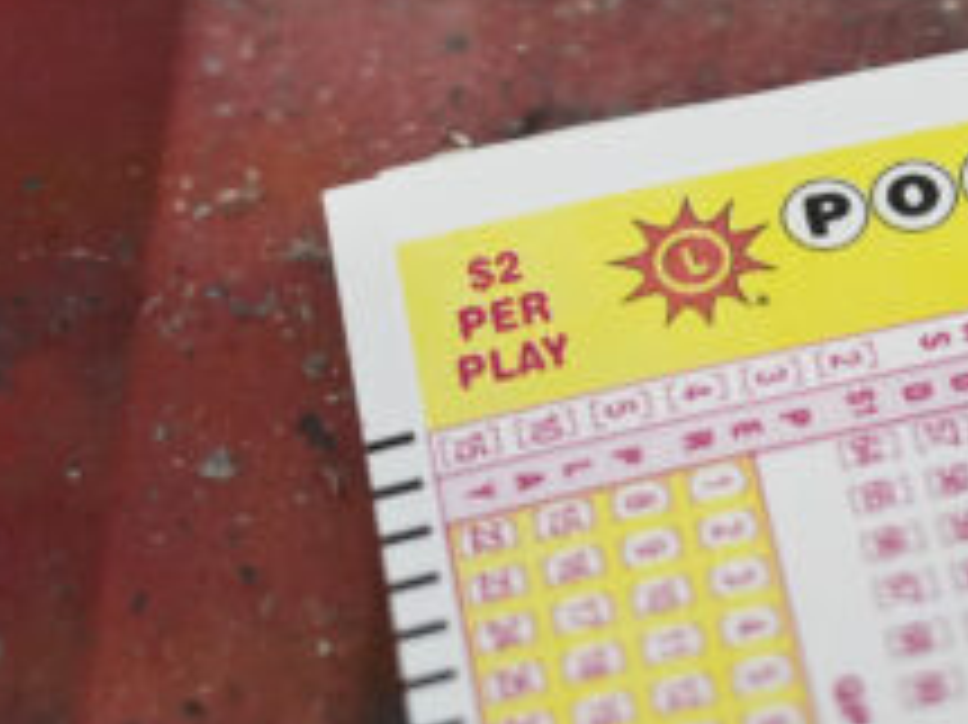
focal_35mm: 127
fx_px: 3549
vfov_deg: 11.6
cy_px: 153
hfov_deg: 15.1
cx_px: 1058
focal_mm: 37
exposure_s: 1/400
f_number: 2.8
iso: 2500
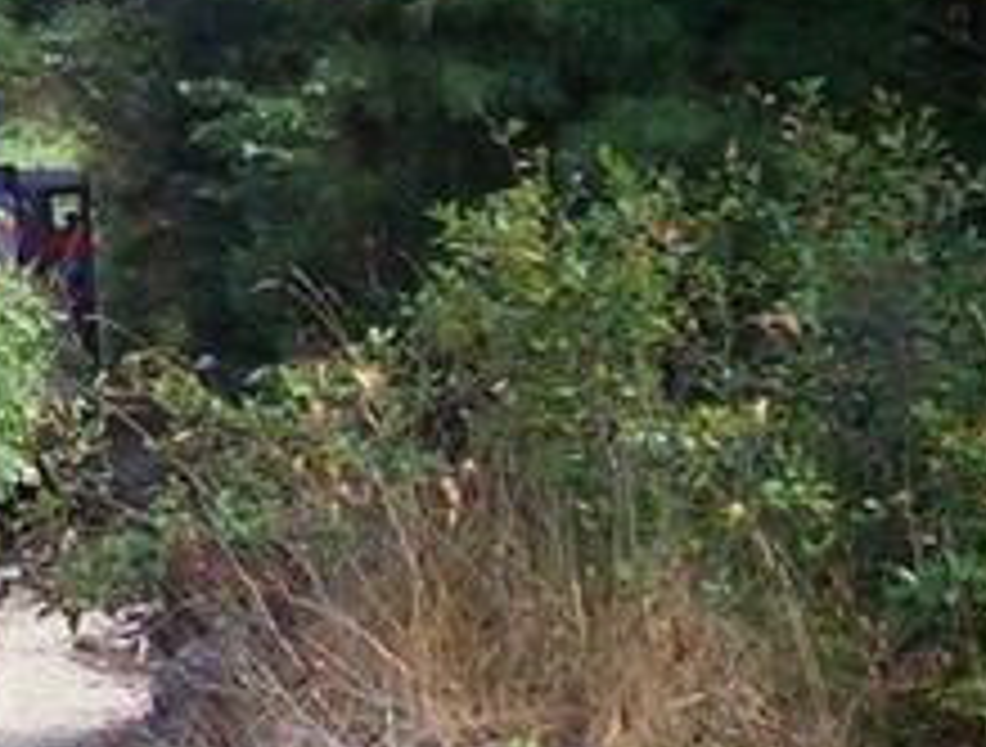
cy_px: 371
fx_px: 4775
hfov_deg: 11.5
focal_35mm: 167
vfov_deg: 8.9
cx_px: -315
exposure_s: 1/440
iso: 100
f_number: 2.73
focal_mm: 5.77
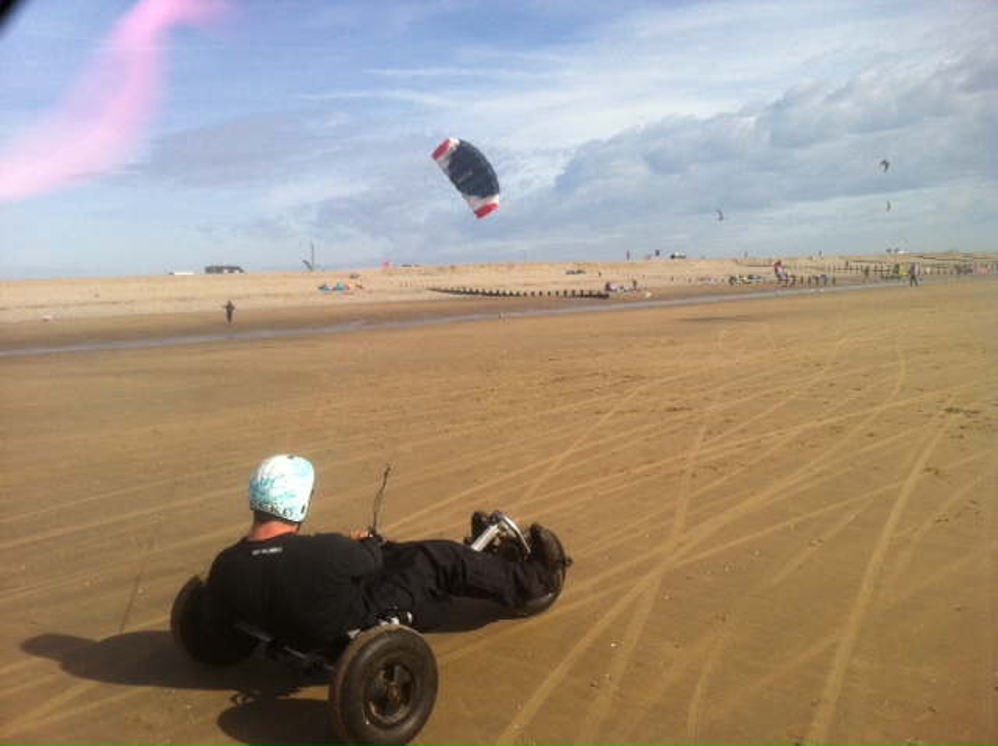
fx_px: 1008
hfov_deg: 52.7
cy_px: 373
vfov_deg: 40.6
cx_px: 499
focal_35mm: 35
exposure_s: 1/1676
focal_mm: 3.85
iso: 80
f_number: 2.8
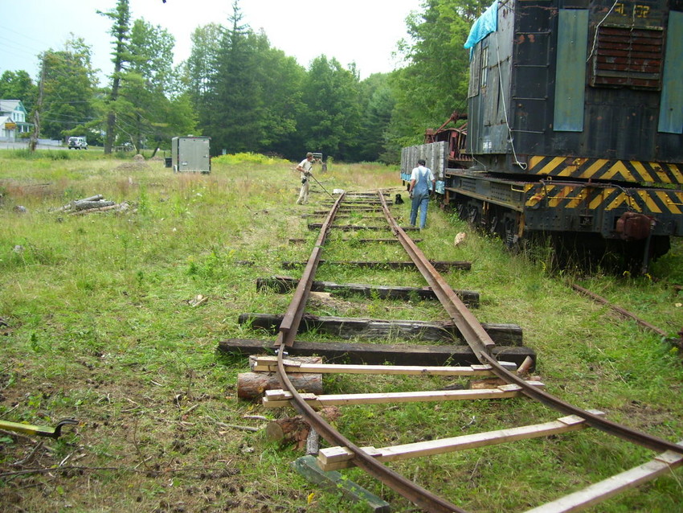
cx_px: 342
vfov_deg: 38.7
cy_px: 256
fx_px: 730
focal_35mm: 37
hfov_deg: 50.1
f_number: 2.7
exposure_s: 1/250
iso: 80
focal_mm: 6
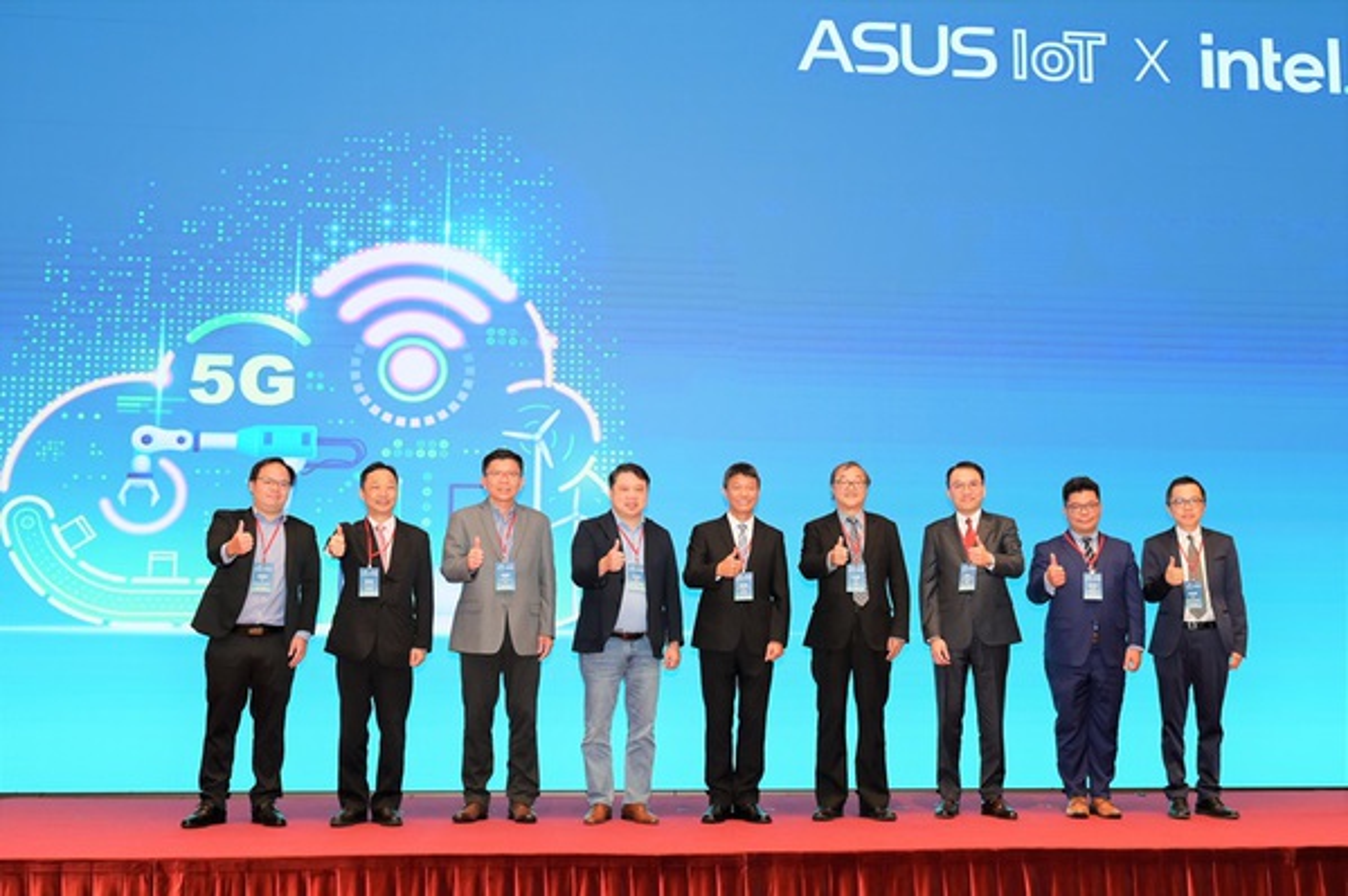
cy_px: 448
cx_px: 674
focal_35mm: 35
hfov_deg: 54.5
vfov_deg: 37.8
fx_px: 1309
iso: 1000
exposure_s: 1/80
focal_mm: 35
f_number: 5
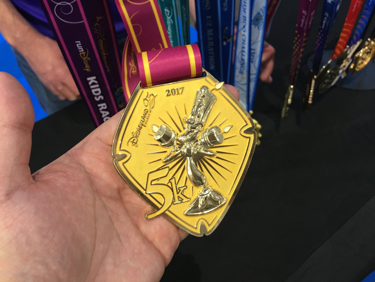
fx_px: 314
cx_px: 188
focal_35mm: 29
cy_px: 141
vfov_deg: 48.2
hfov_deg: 61.7
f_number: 2.2
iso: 64
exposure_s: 1/17
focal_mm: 4.15
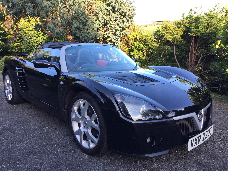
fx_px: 191
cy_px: 86
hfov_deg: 61.7
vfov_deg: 48.2
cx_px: 114
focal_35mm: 29
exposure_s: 1/170
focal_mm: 4.15
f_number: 2.2
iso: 32
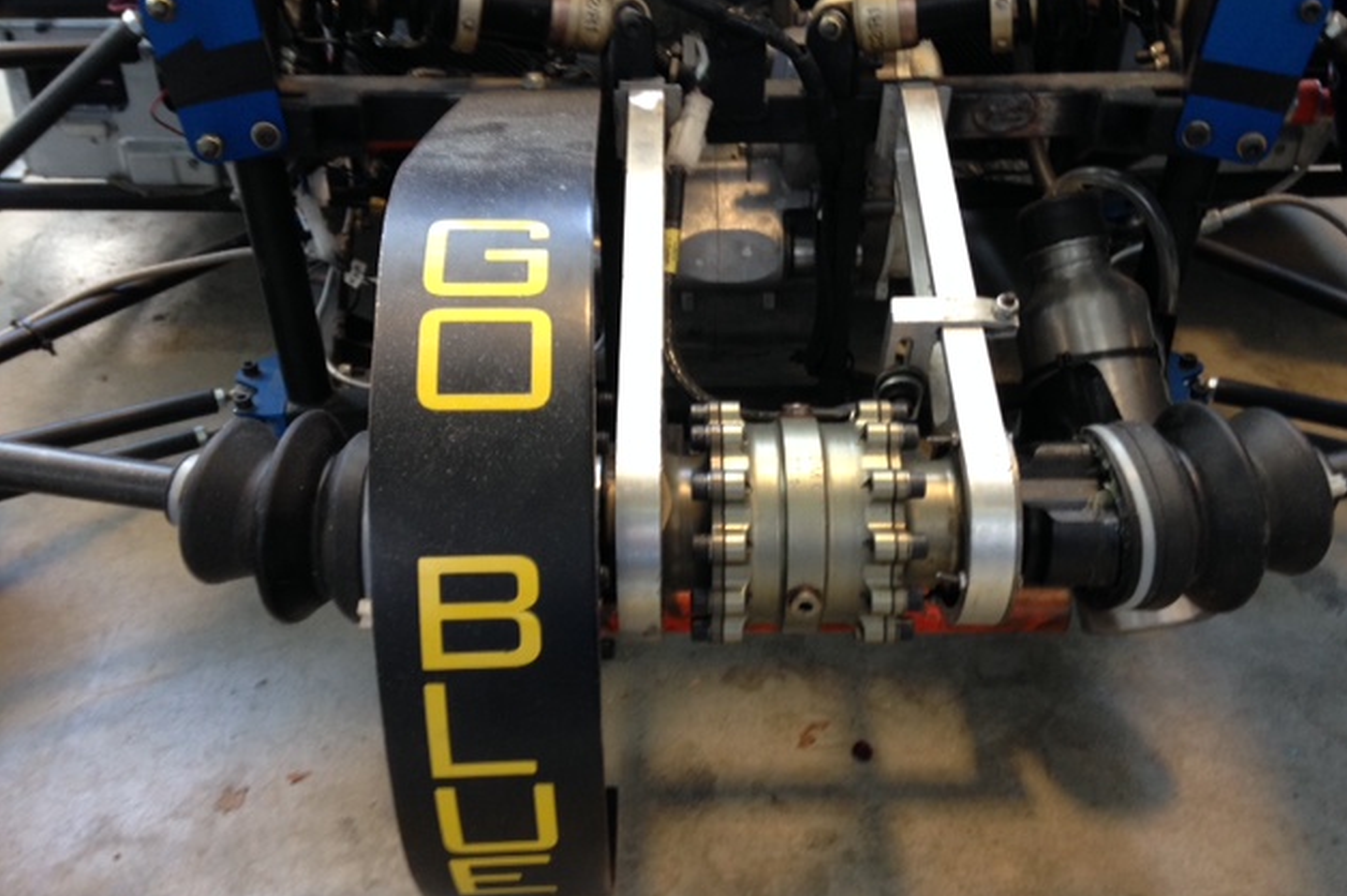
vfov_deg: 37.8
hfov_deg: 54.5
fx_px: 1309
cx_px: 684
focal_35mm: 35
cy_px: 474
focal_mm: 4.12
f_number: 2.4
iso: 125
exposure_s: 1/20
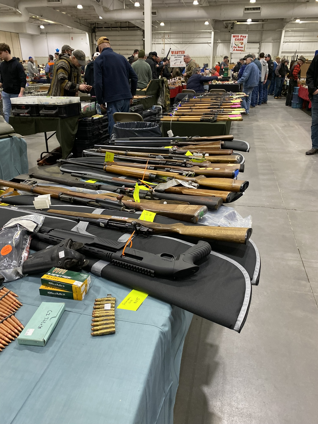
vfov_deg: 67.3
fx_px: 318
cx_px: 159
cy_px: 212
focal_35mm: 26
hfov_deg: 53.1
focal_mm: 4.25
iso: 400
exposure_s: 1/60
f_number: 1.8
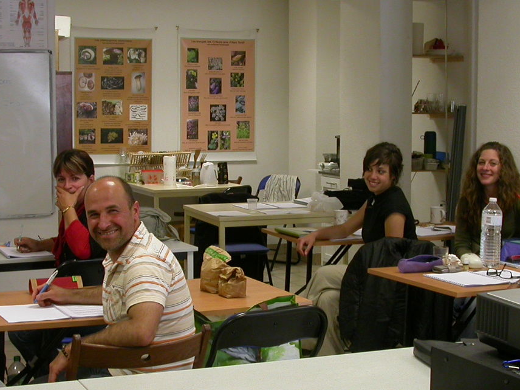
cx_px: 244
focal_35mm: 71
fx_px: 1067
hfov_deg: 27.4
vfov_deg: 20.7
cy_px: 258
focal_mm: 7.85
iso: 100
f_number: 2.6
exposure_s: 1/28.8
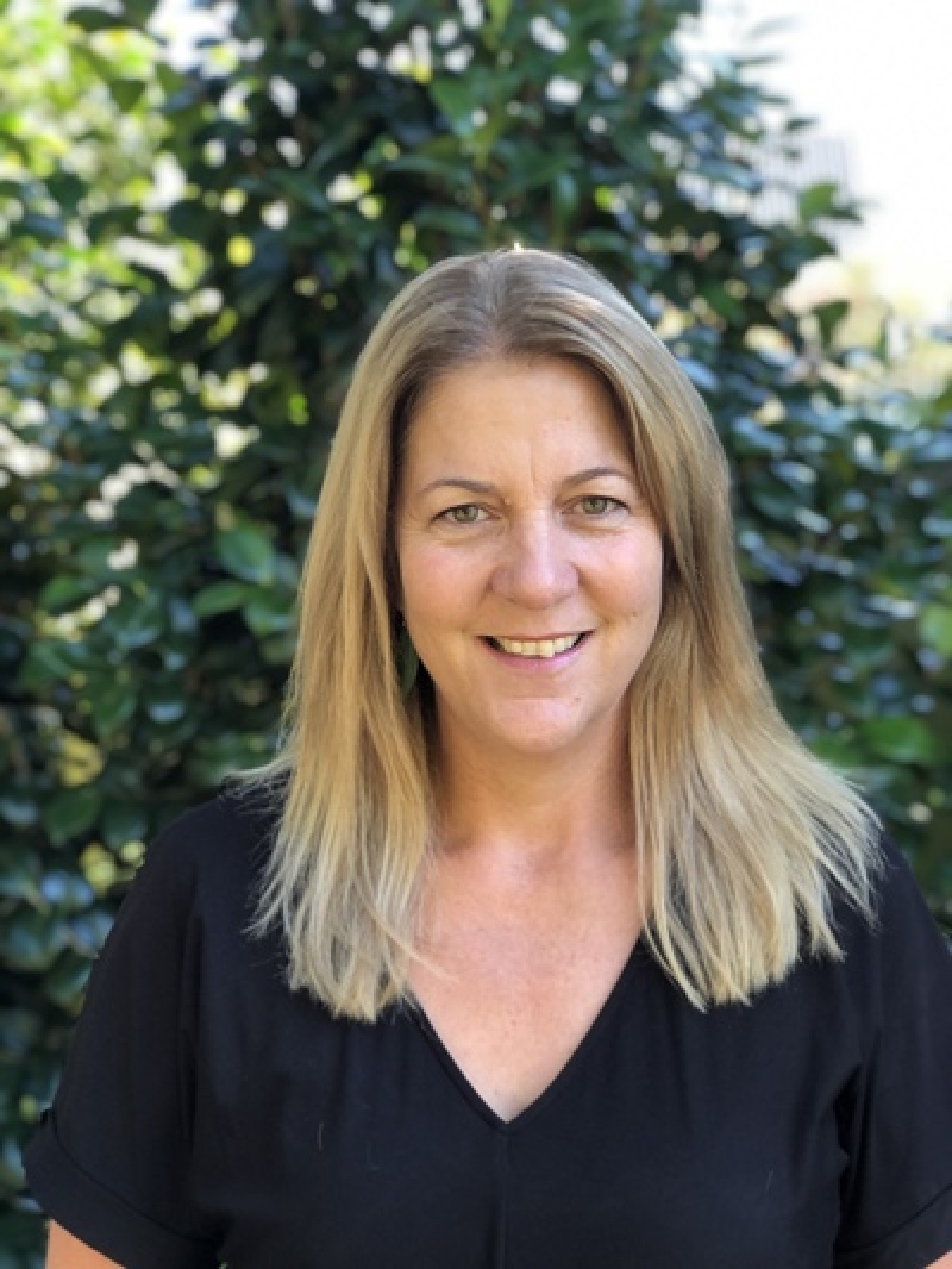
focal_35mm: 57
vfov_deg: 33.8
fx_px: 2089
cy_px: 634
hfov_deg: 25.7
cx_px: 476
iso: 25
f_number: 2.8
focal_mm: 6.6
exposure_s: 1/30
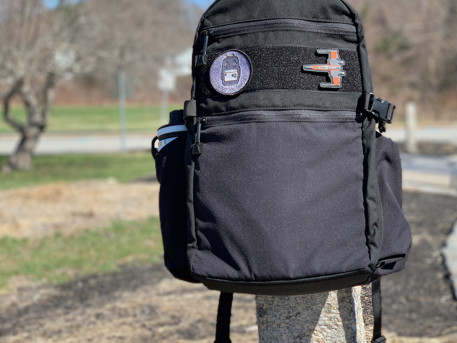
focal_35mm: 65
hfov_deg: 29.8
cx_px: 254
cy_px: 166
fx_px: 858
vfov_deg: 22.6
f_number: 2.4
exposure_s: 1/533
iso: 16
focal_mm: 6
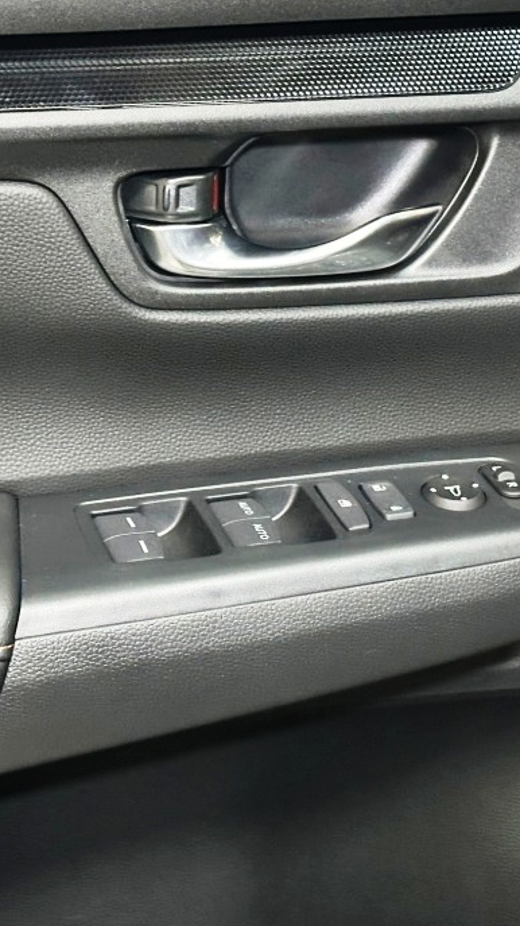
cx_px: 225
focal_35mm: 78
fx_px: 1914
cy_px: 449
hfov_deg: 15.5
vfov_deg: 27.2
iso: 640
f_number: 1.78
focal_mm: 6.86
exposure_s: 1/30
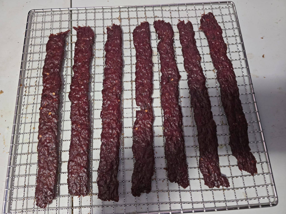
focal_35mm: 23
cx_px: 143
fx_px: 190
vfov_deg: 58.9
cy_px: 107
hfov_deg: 73.9
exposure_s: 1/30
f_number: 1.7
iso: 500
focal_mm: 6.3
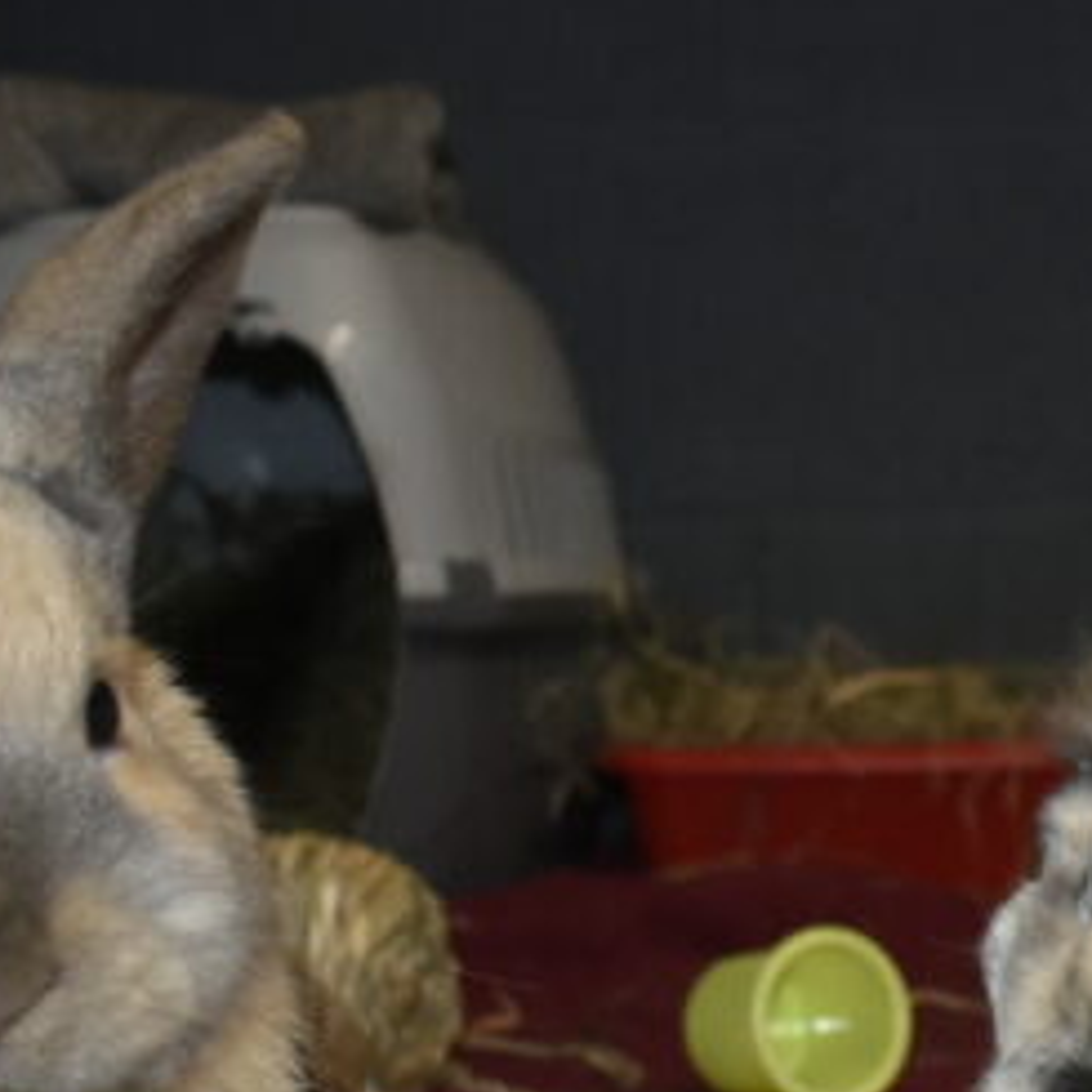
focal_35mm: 96
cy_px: 961
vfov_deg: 17.9
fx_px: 3426
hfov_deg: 17.2
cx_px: 1364
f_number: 3.5
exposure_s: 1/60
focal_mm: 18
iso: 900
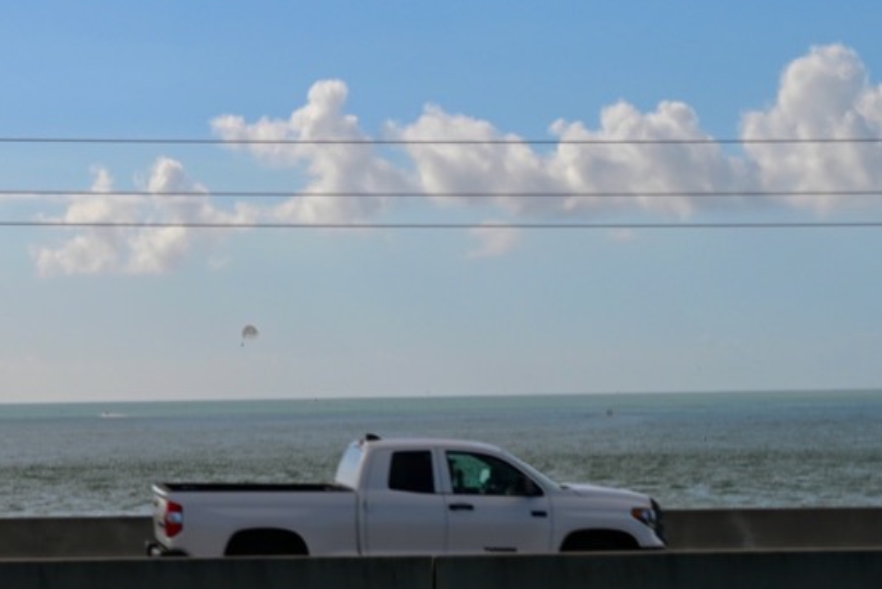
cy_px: 534
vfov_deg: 10.7
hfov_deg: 15.4
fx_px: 3112
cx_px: -227
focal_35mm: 127
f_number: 7.1
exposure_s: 1/400
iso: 100
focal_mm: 41
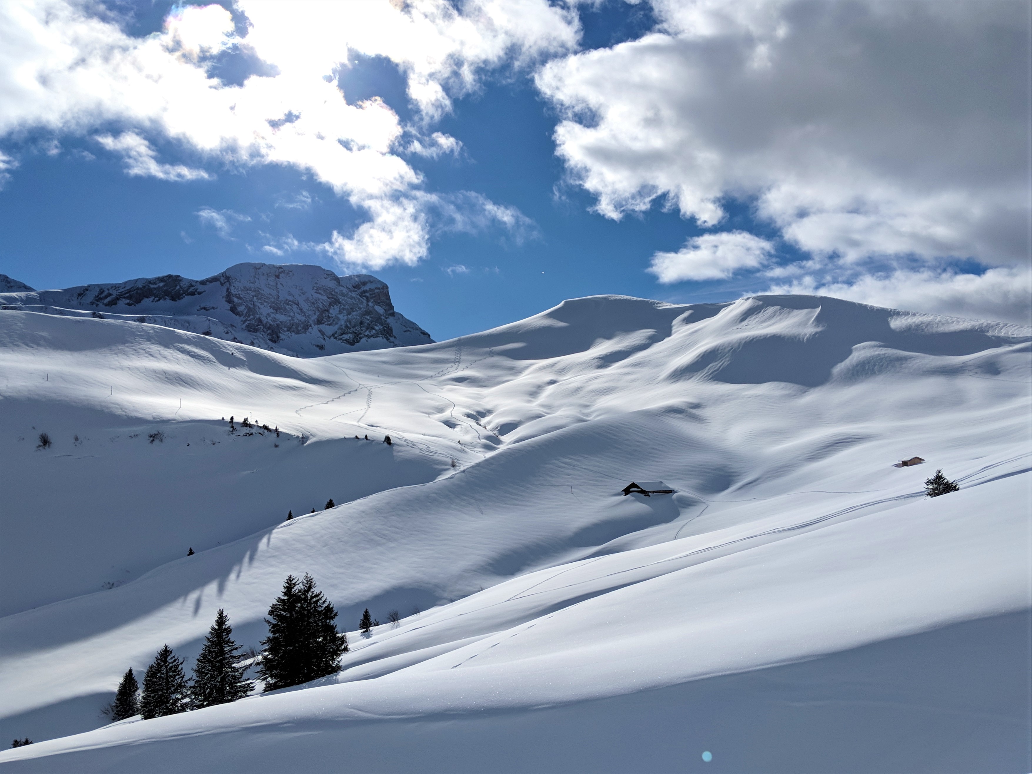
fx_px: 805
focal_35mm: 27
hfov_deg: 65.3
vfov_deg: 51.4
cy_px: 387
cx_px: 516
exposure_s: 1/23256
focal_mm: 4.44
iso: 82
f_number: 1.8
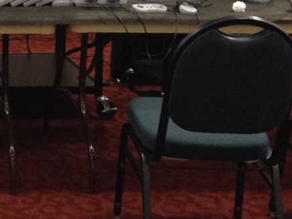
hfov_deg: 13.8
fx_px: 1105
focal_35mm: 131
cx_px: -198
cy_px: -59
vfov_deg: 11.1
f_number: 2.4
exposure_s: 1/20
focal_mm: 4.28
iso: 250
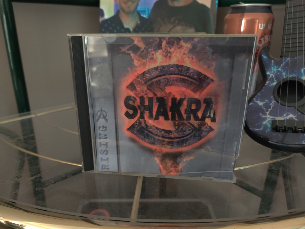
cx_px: 152
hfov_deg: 65.3
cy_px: 114
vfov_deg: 51.3
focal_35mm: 27
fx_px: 238
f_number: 1.65
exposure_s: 1/17
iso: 1250
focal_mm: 4.75
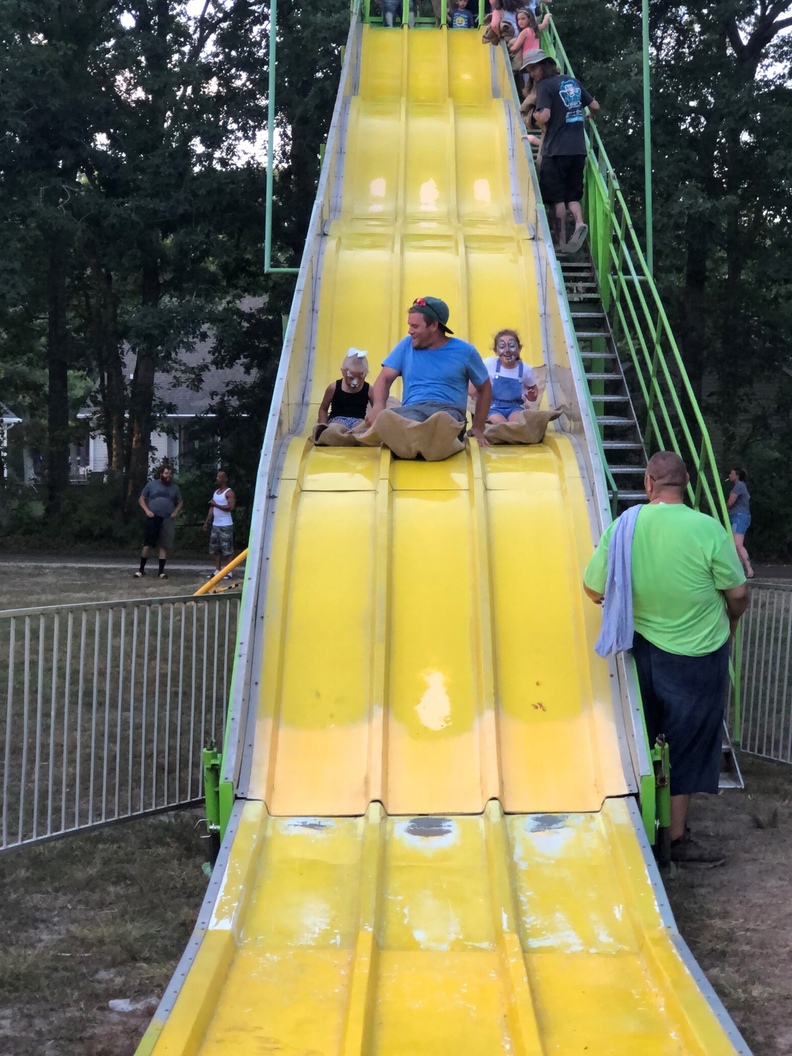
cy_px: 493
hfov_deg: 21.0
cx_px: 456
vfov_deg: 27.8
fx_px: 2136
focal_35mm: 70
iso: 160
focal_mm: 6.6
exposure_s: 1/120
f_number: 2.8
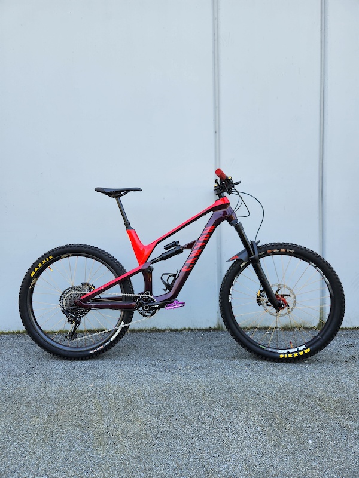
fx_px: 318
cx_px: 180
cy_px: 239
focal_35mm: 23
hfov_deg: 58.9
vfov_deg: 73.9
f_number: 1.8
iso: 25
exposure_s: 1/180
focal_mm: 5.4
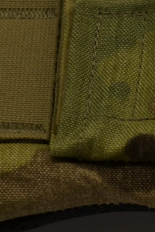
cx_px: 131
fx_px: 1653
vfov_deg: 8.0
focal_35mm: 256
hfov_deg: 5.4
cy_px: 134
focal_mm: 48
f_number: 5.6
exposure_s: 1/100
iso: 400
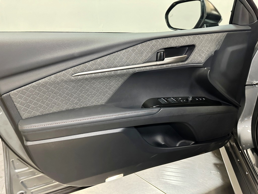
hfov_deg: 71.6
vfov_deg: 56.8
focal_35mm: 24
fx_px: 179
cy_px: 97
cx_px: 129
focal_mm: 6.86
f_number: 1.78
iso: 640
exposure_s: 1/40
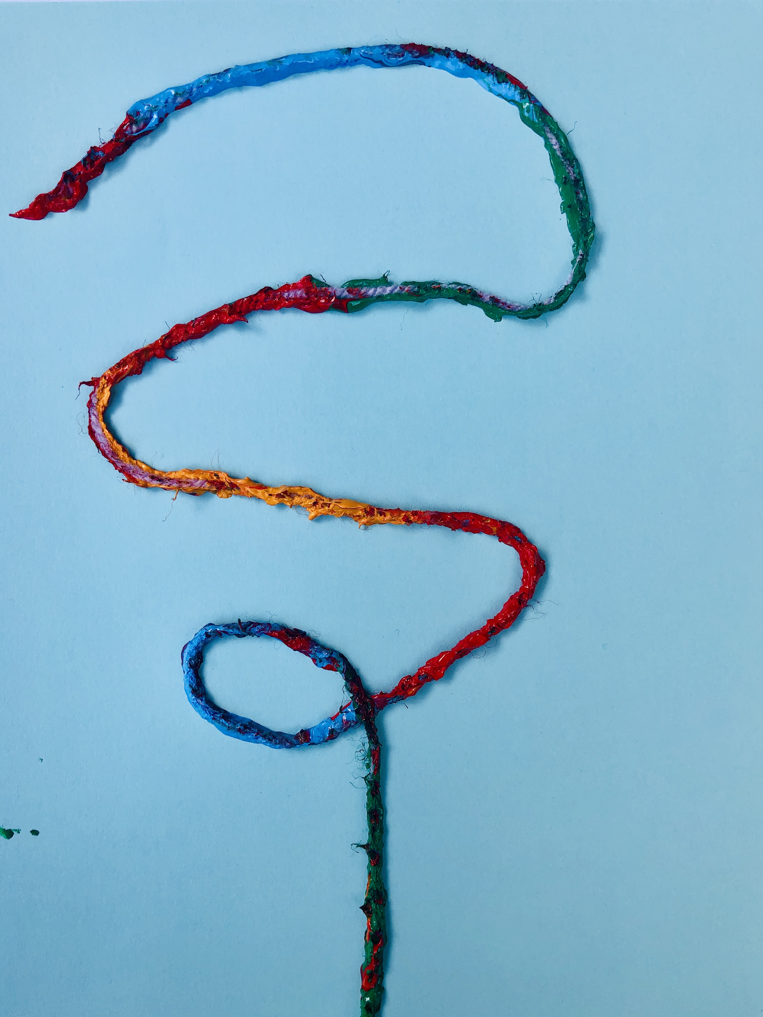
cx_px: 383
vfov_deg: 61.6
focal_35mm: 29
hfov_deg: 48.2
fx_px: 852
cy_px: 525
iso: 20
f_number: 1.8
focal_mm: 3.99
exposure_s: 1/437
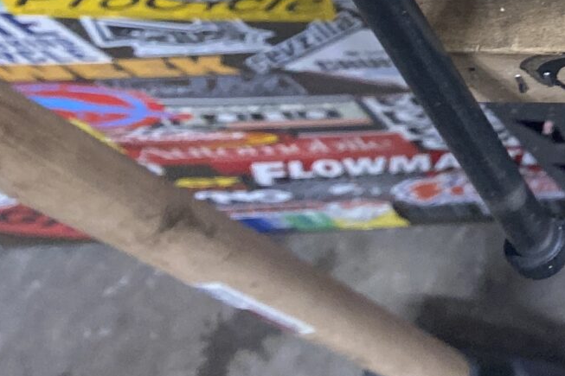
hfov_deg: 15.6
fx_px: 1663
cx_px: 1101
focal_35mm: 106
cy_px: -413
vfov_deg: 11.4
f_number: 1.8
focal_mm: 4.25
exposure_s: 1/60
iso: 80
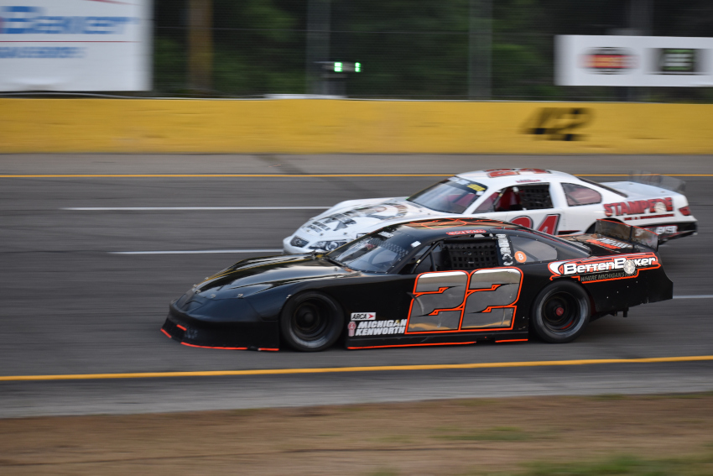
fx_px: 2080
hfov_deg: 19.5
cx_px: 356
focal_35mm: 105
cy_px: 238
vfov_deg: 13.0
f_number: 4.5
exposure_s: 1/160
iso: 400
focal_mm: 70
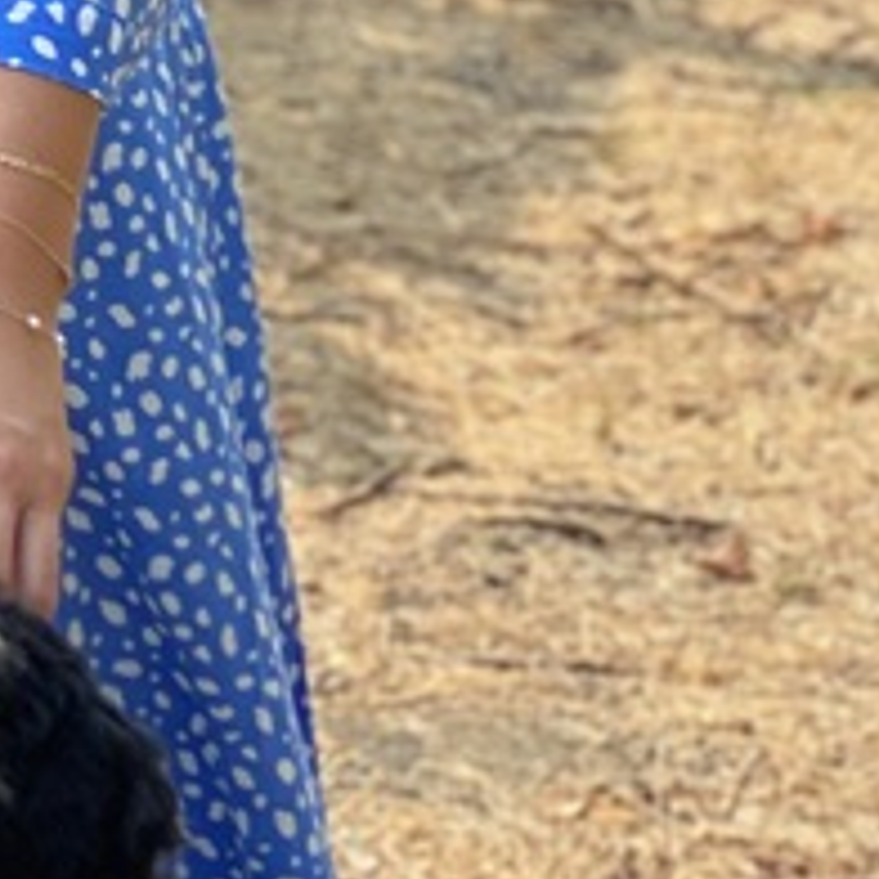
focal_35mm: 240
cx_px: -691
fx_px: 6895
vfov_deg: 7.2
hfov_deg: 7.1
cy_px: -359
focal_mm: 6
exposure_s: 1/527
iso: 20
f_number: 2
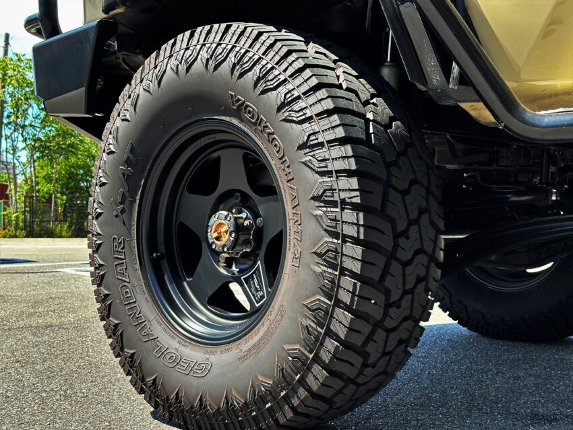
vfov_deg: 30.3
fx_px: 795
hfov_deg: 39.6
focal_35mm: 48
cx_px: 286
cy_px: 215
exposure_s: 1/734
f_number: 1.78
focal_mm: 6.86
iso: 80
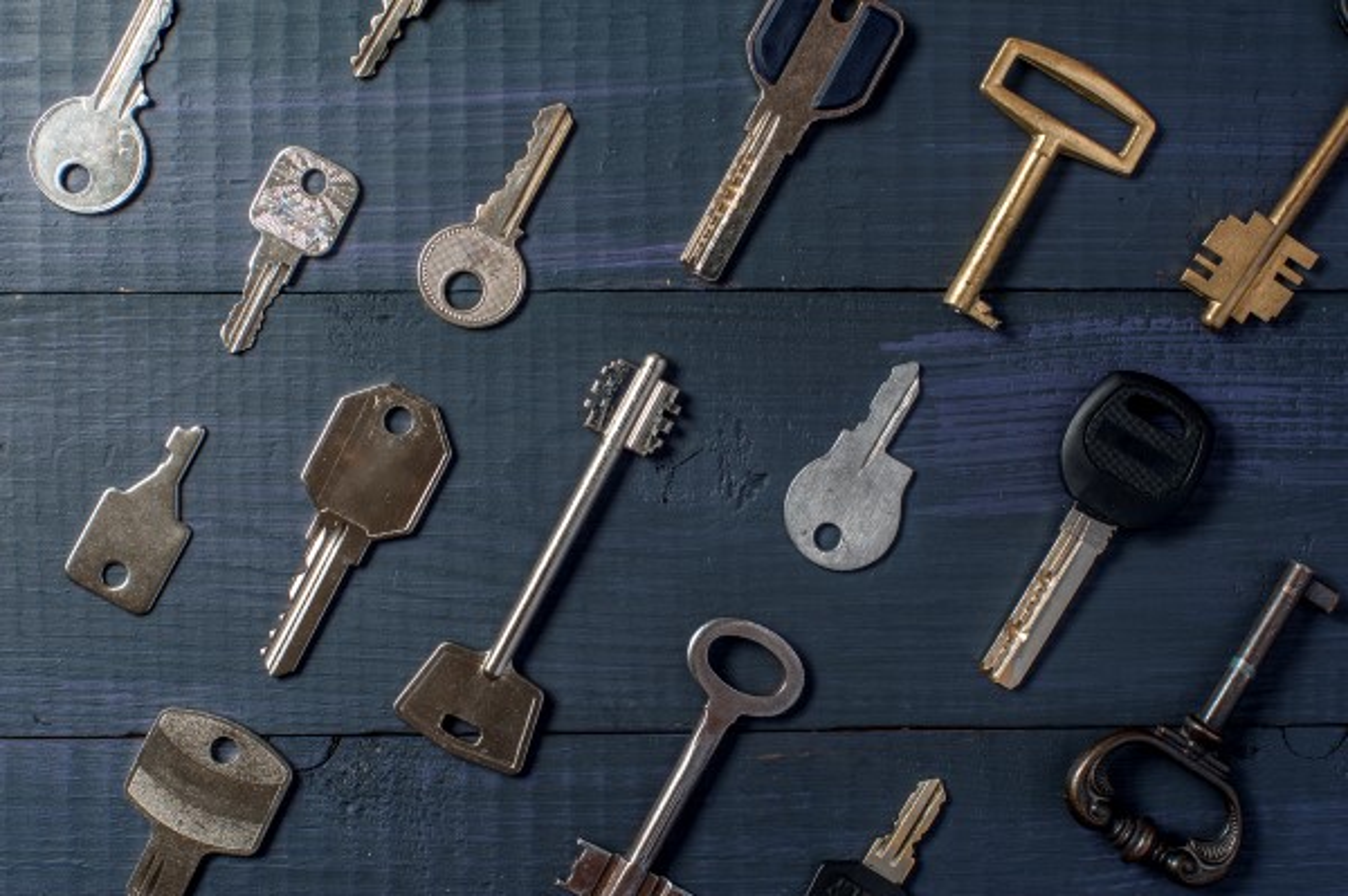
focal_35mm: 50
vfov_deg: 26.9
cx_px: 674
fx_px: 1871
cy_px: 448
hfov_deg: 39.6
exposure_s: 1/50
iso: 100
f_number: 7.1
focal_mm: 50
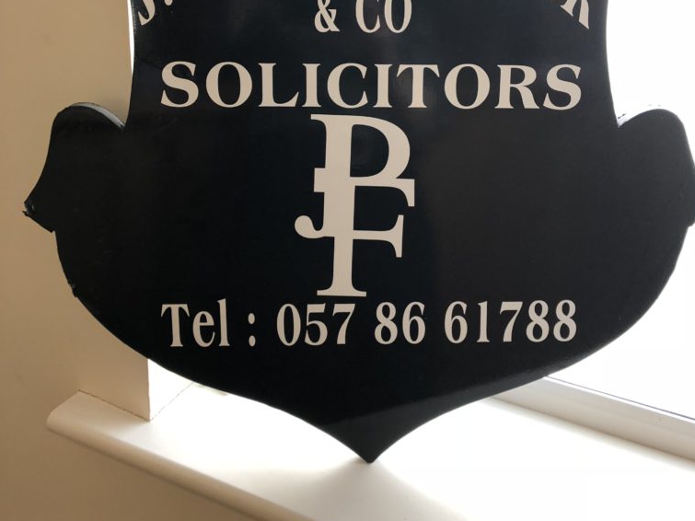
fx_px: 763
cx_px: 353
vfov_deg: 36.4
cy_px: 101
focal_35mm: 38
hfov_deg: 49.0
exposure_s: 1/33
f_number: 1.8
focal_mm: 3.99
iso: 25
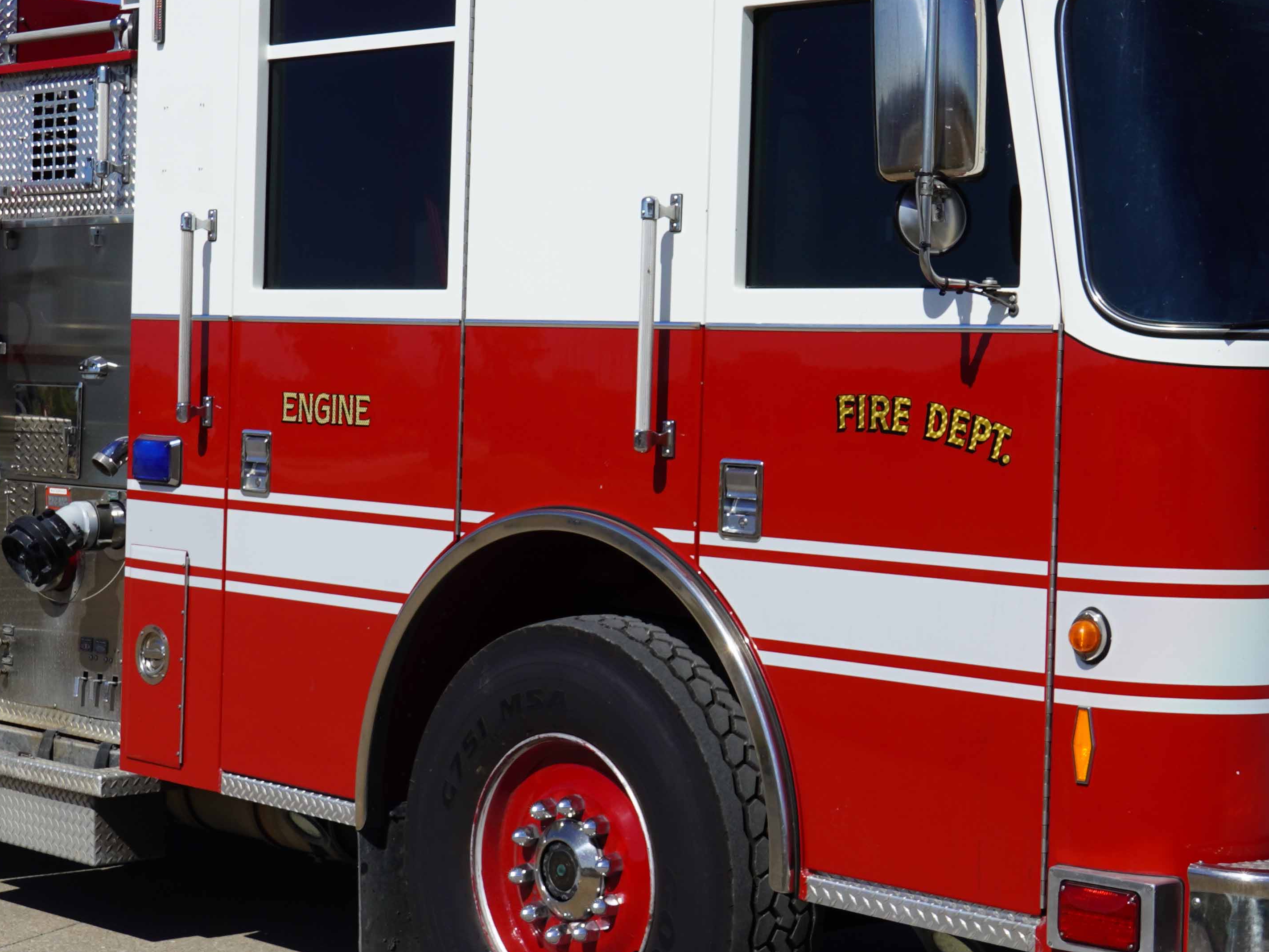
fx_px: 2786
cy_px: 437
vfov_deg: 19.4
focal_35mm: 76
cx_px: 613
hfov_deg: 25.7
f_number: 10
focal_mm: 25
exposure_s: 1/250
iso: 100
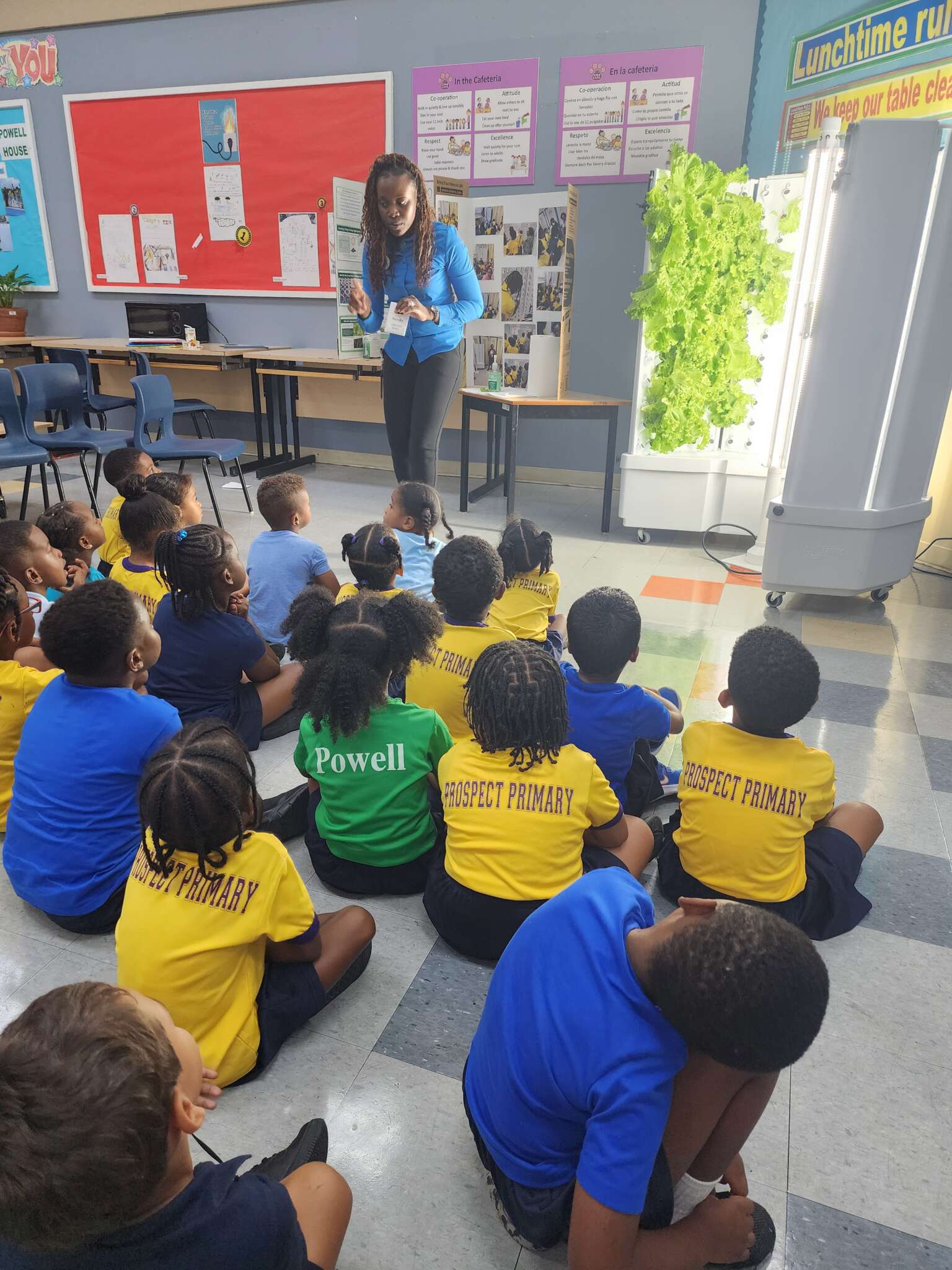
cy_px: 635
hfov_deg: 58.9
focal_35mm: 23
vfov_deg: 73.9
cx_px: 476
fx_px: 843
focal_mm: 6.4
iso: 250
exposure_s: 1/120
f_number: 1.8
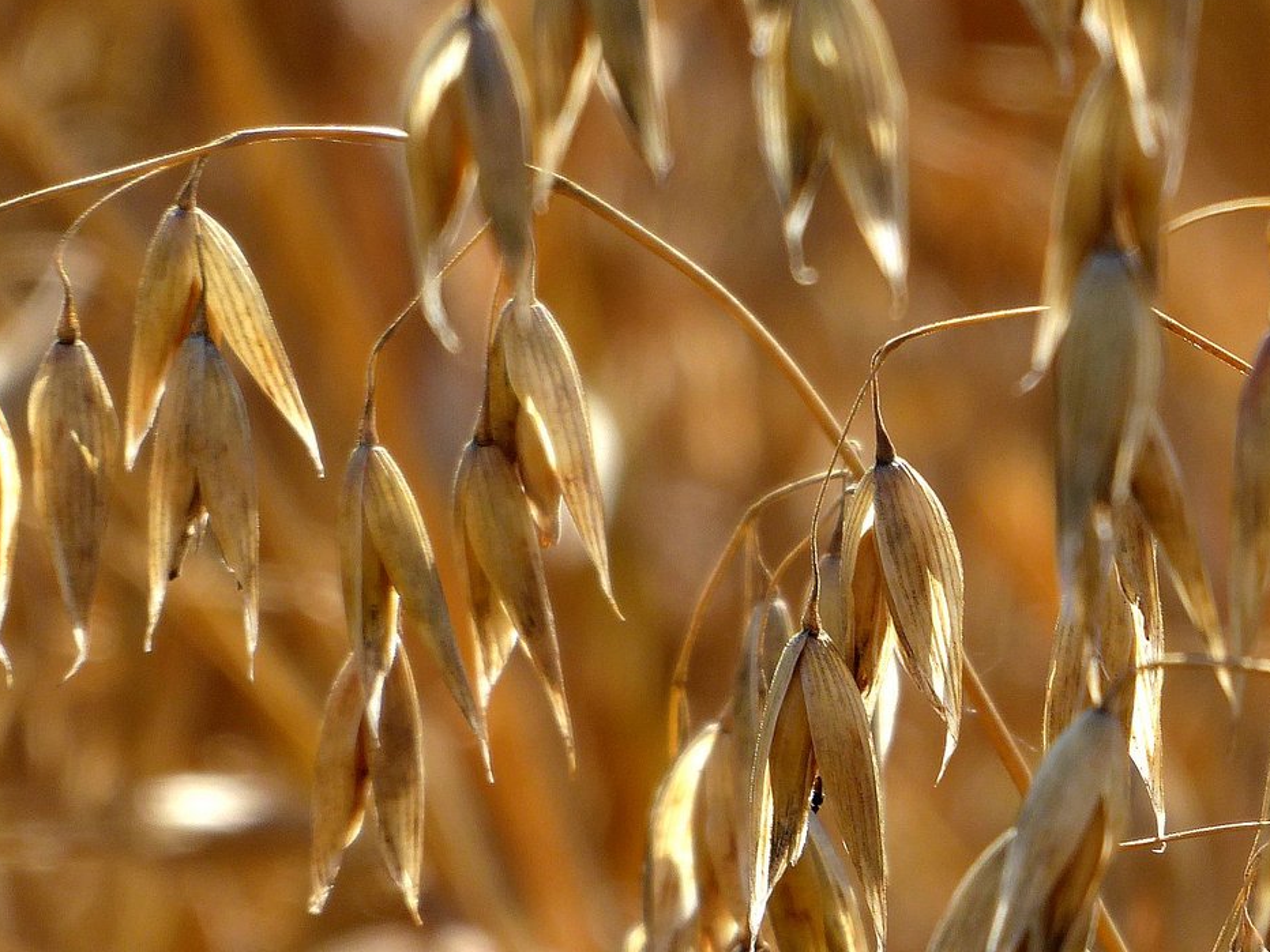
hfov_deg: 1.8
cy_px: 511
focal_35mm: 1112
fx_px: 40797
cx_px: 778
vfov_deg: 1.3
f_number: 6.4
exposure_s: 1/200
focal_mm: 129
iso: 100
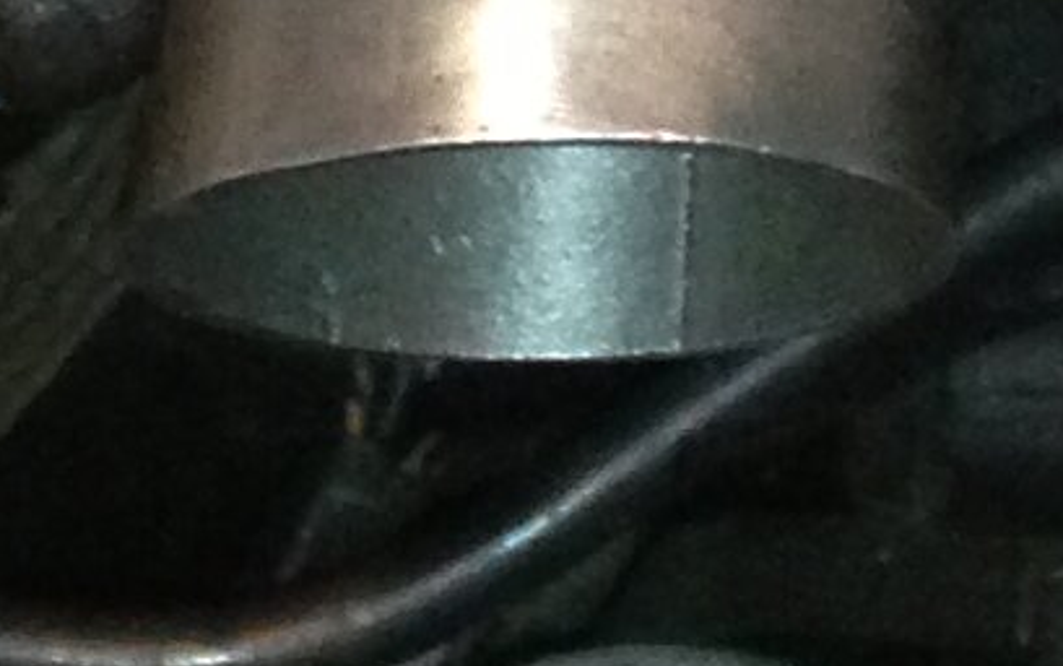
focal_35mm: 279
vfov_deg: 4.4
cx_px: 447
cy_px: -1777
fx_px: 8086
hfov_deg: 7.5
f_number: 2.4
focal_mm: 4.13
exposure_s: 1/20
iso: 250
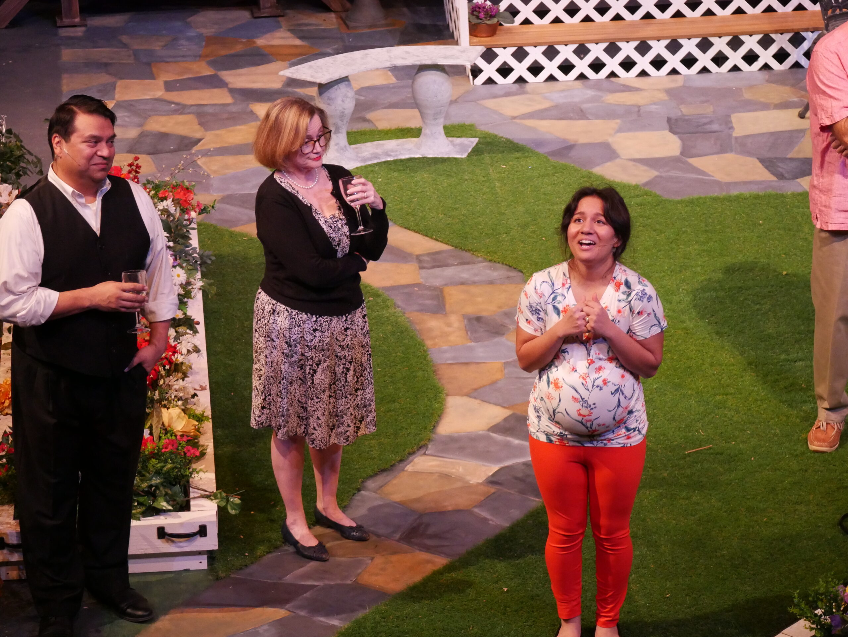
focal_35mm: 138
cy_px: 318
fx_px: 3382
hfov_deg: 14.3
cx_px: 424
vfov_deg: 10.8
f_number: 4.9
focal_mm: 69
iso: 3200
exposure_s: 1/125
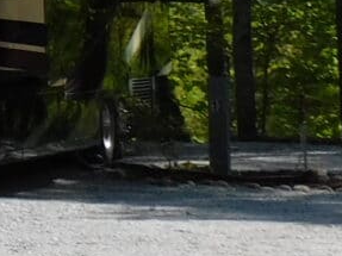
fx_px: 2469
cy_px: -244
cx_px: -754
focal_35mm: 250
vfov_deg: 5.8
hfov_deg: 7.0
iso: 125
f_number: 3.8
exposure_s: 1/1000
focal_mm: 6.3
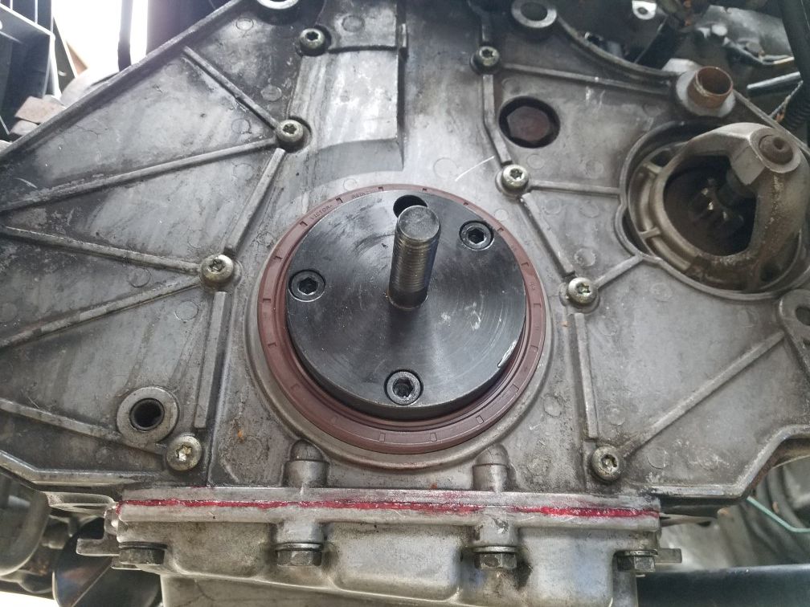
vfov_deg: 53.1
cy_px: 304
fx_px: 608
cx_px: 405
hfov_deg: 67.3
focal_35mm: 26
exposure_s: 1/24
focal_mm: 4.2
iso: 250
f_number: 1.7
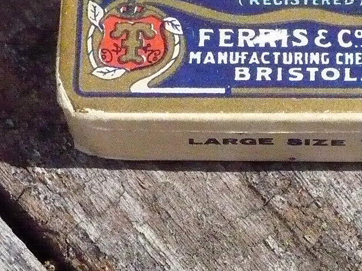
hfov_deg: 7.7
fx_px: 2677
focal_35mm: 256
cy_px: 11
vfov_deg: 5.8
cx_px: 292
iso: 1250
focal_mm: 14.5
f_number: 10
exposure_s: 1/2000
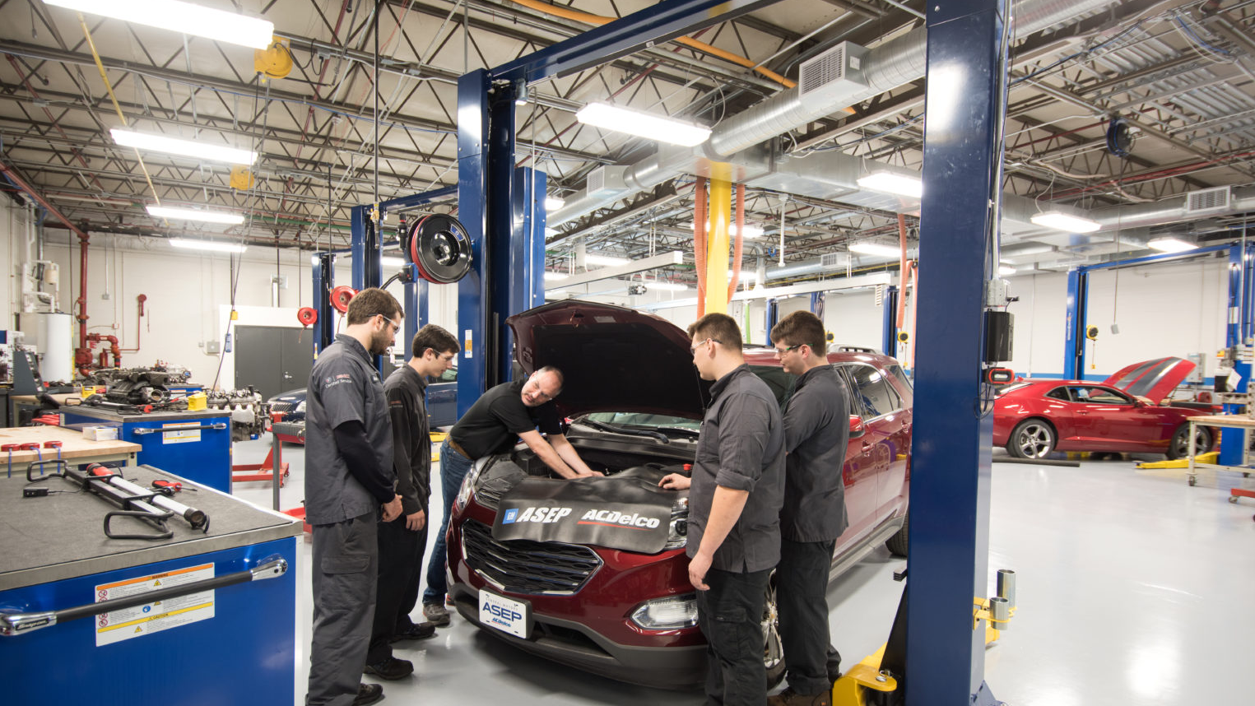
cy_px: 390
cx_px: 625
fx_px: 632
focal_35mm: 19
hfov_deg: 89.6
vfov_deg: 58.2
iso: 250
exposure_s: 1/15
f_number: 5.6
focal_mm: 18
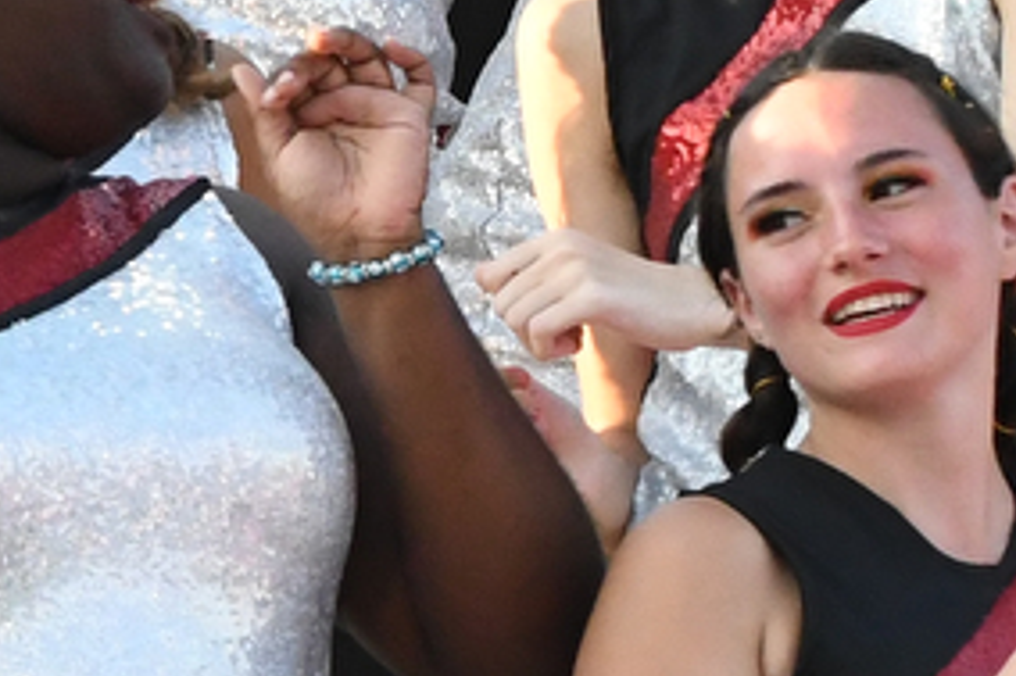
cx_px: -343
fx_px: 19489
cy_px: -175
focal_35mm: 691
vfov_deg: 2.0
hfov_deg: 3.0
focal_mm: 70
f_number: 6.3
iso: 2500
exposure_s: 1/1600
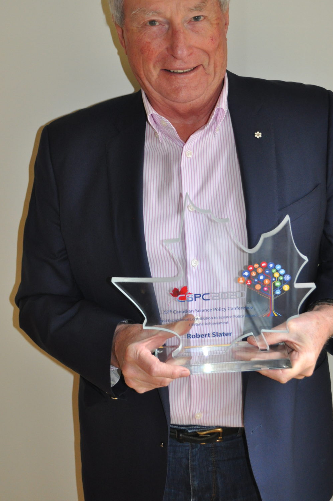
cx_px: 174
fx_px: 807
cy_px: 211
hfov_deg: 23.3
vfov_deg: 34.5
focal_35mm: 58
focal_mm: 32
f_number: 4.8
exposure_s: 1/60
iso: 800
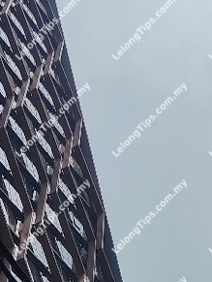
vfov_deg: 18.1
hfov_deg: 12.9
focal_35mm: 108
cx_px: -120
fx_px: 880
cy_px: 196
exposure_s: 1/2520
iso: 50
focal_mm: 5.42
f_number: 1.89
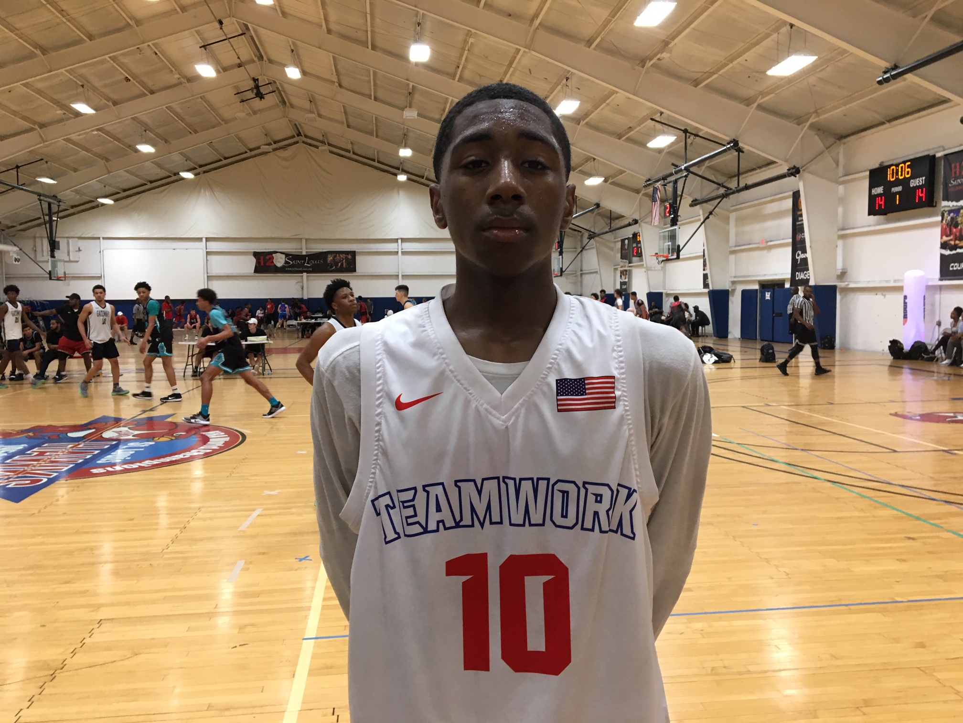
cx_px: 482
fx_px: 807
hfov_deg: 61.7
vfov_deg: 48.2
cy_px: 362
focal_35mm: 29
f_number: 2.2
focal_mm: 4.15
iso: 100
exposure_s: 1/30
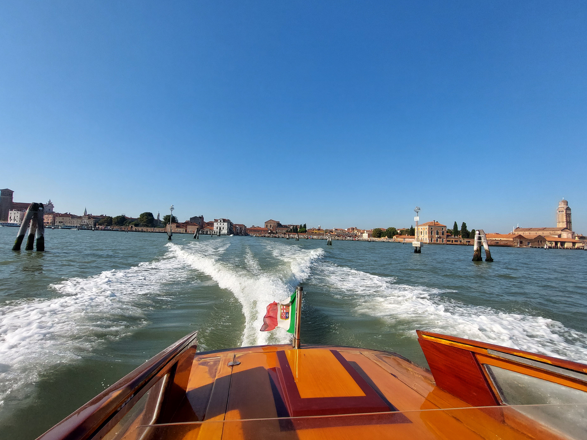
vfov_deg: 85.7
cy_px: 217
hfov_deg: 101.9
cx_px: 276
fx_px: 237
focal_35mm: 14
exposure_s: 1/2174
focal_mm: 1.74
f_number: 2.2
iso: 50
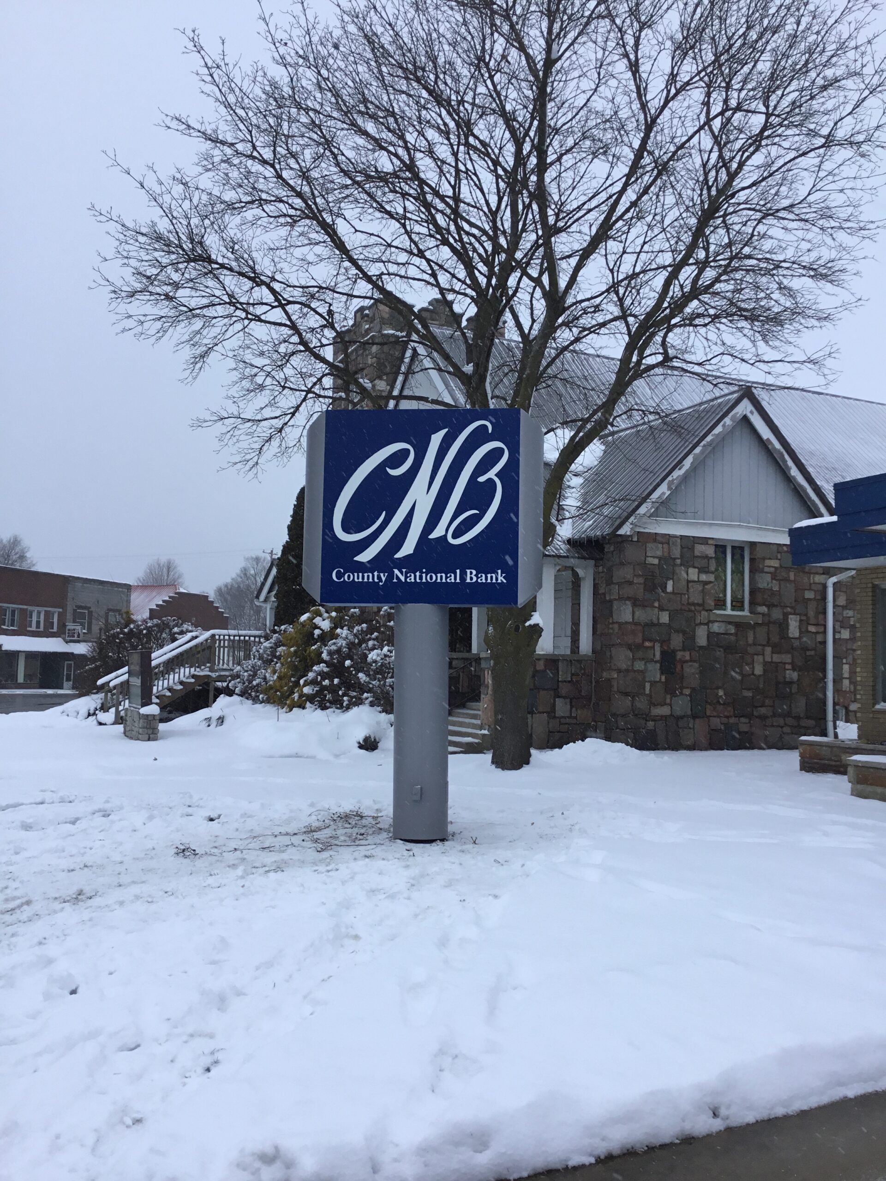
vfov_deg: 58.4
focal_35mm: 31
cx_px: 443
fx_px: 1058
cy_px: 590
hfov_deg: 45.4
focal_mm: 3.3
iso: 25
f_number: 2.4
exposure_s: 1/384
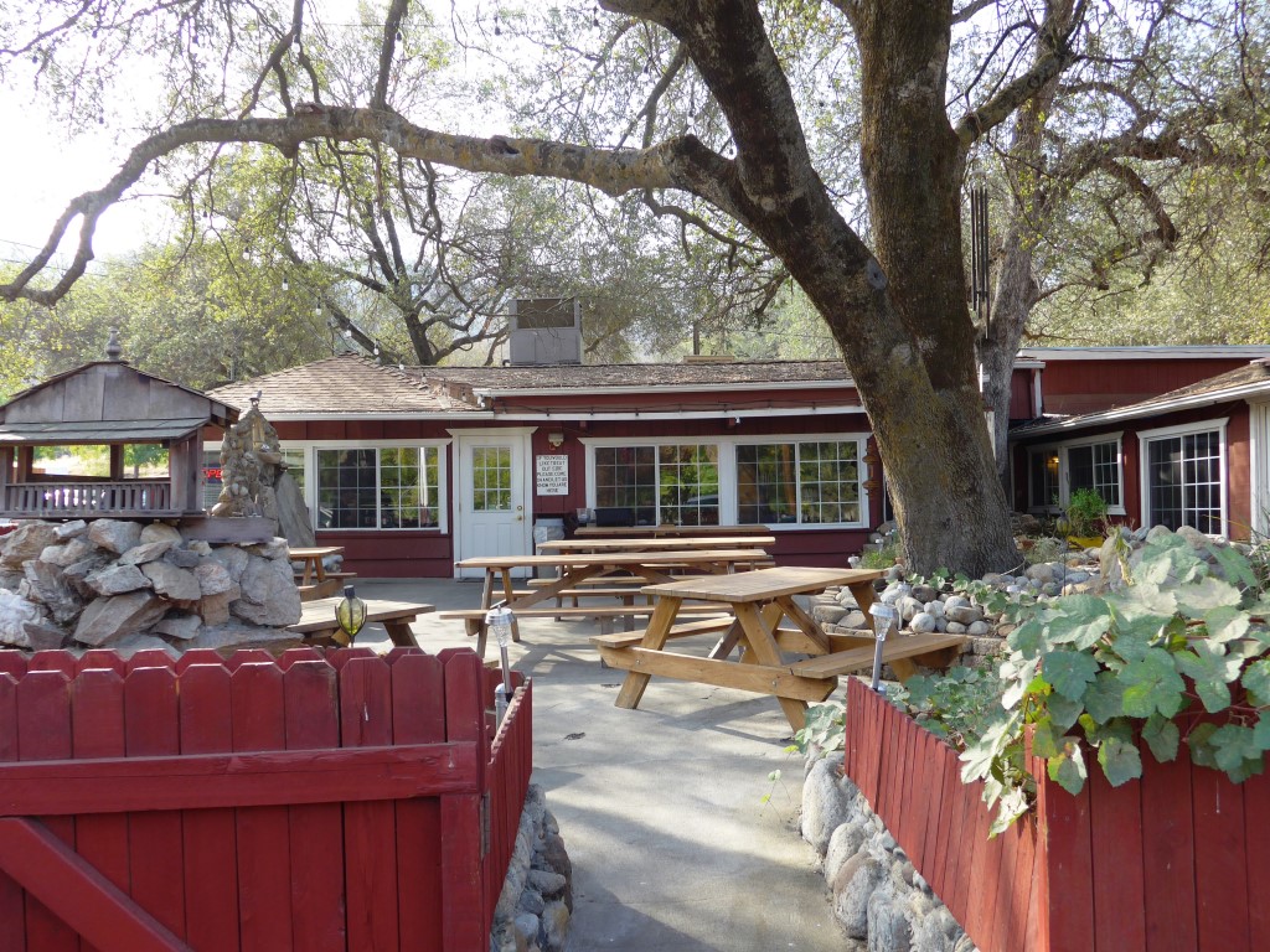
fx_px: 1064
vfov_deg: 48.2
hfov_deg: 61.7
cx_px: 635
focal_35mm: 29
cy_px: 476
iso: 80
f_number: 2.8
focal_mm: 6
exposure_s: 1/250
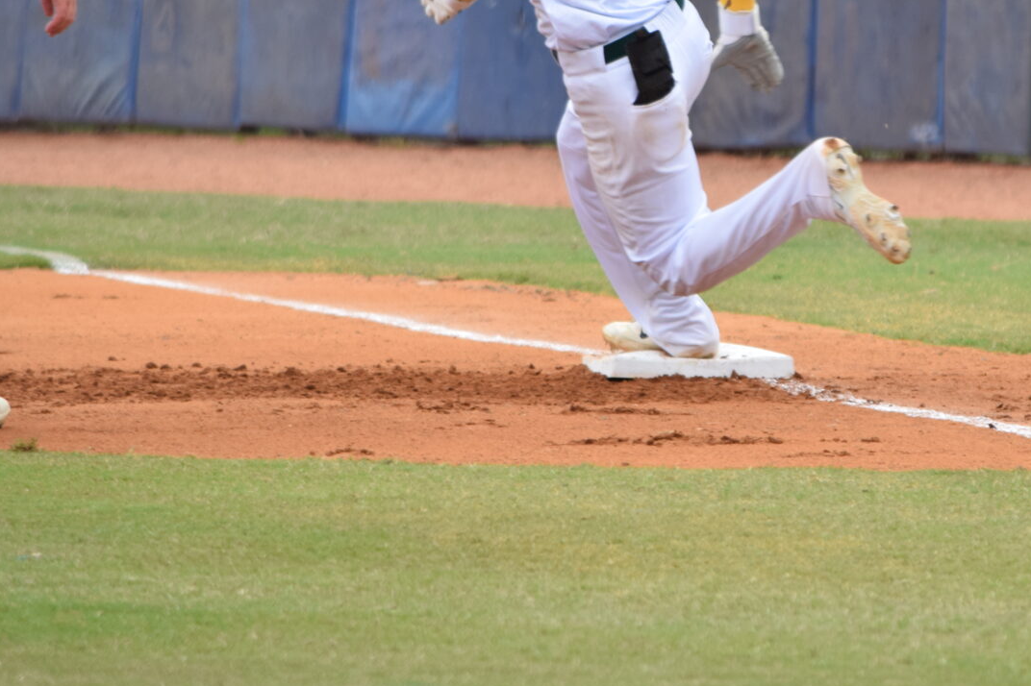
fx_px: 19696
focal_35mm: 688
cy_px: 94
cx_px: 673
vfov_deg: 2.0
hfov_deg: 3.0
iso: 400
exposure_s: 1/1000
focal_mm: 240
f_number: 5.3
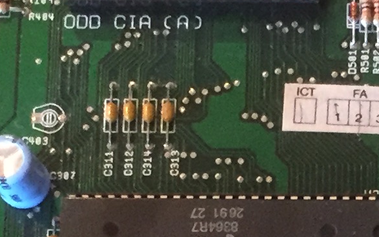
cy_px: 371
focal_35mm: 171
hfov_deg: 12.0
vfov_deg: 7.5
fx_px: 1766
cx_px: 460
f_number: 2.2
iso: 320
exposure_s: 1/17
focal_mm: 4.15
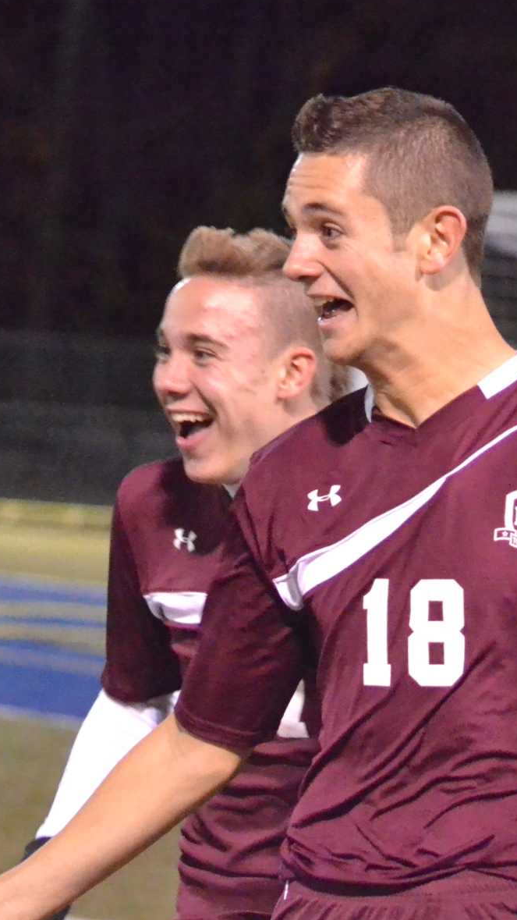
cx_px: 290
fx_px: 6655
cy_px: 498
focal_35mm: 273
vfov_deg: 7.9
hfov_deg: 4.4
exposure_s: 1/320
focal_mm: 100
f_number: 4
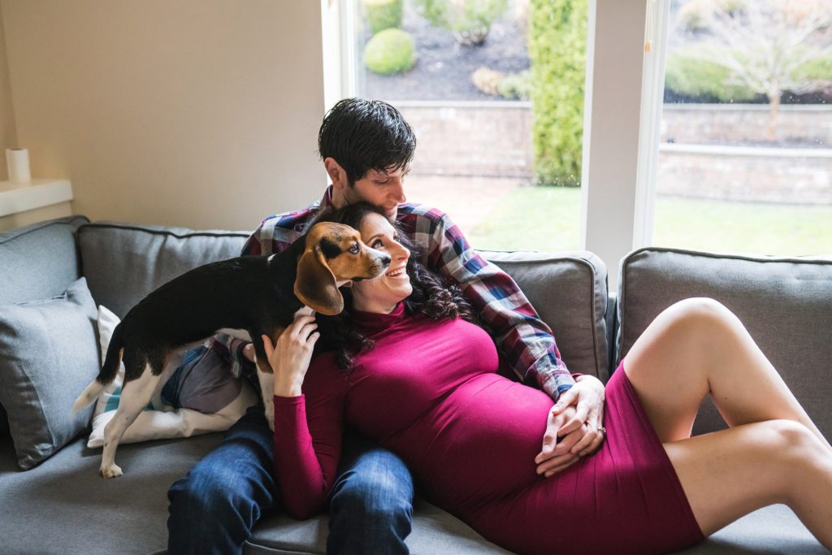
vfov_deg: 37.9
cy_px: 278
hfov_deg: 54.4
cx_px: 416
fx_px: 809
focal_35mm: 35
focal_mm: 35
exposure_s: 1/320
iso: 2500
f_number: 2.8
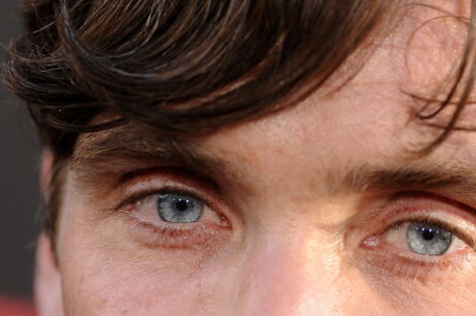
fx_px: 10421
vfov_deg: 1.7
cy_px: 282
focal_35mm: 789
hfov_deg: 2.6
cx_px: 164
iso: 800
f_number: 3.2
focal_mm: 300
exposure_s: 1/1000
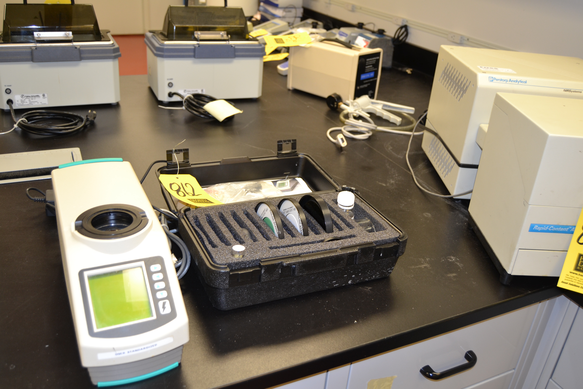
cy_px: 194
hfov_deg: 61.9
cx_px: 292
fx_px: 486
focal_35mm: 30
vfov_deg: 43.6
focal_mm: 20
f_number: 4
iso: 400
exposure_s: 1/60
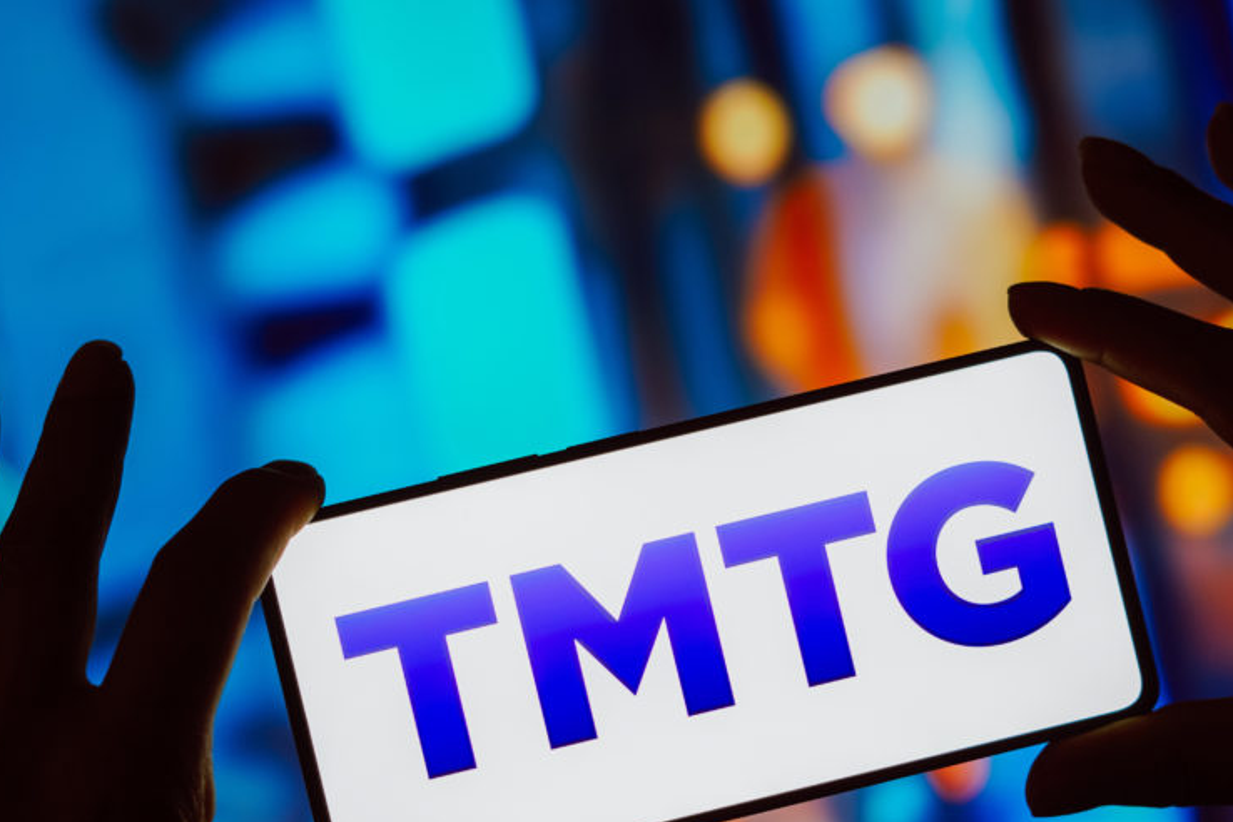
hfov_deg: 16.8
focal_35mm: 122
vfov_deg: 11.2
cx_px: 727
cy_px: 561
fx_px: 4178
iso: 160
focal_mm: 50
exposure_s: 1/100
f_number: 2.8
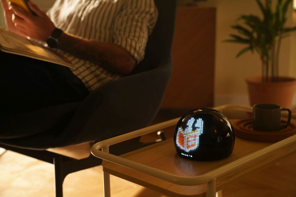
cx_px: 148
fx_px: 452
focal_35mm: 55
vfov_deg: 24.6
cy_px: 98
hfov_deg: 36.2
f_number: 3.2
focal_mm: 55
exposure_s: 1/200
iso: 3200
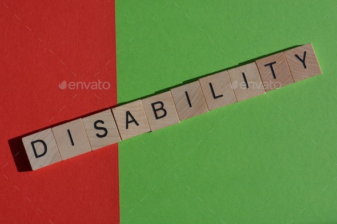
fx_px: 533
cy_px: 112
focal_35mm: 57
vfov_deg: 23.8
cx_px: 168
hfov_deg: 35.1
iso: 100
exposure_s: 1/250
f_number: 8
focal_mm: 38
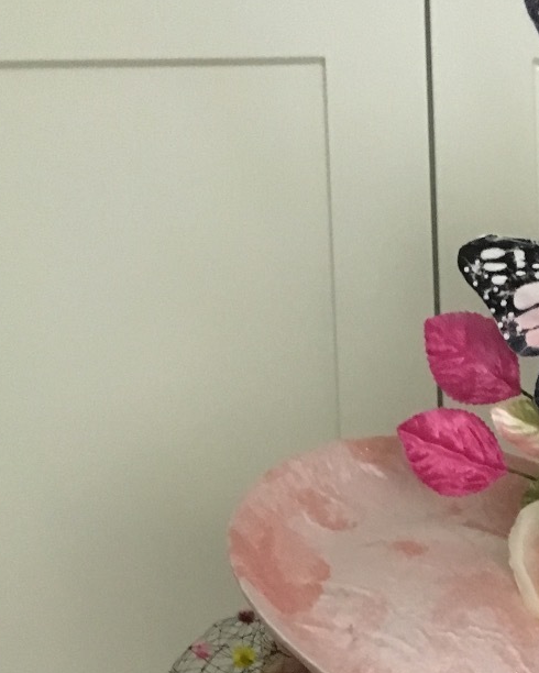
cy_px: 747
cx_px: 520
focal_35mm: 74
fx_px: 1475
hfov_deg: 20.2
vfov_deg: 24.0
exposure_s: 1/17
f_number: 2.2
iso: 320
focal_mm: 4.15
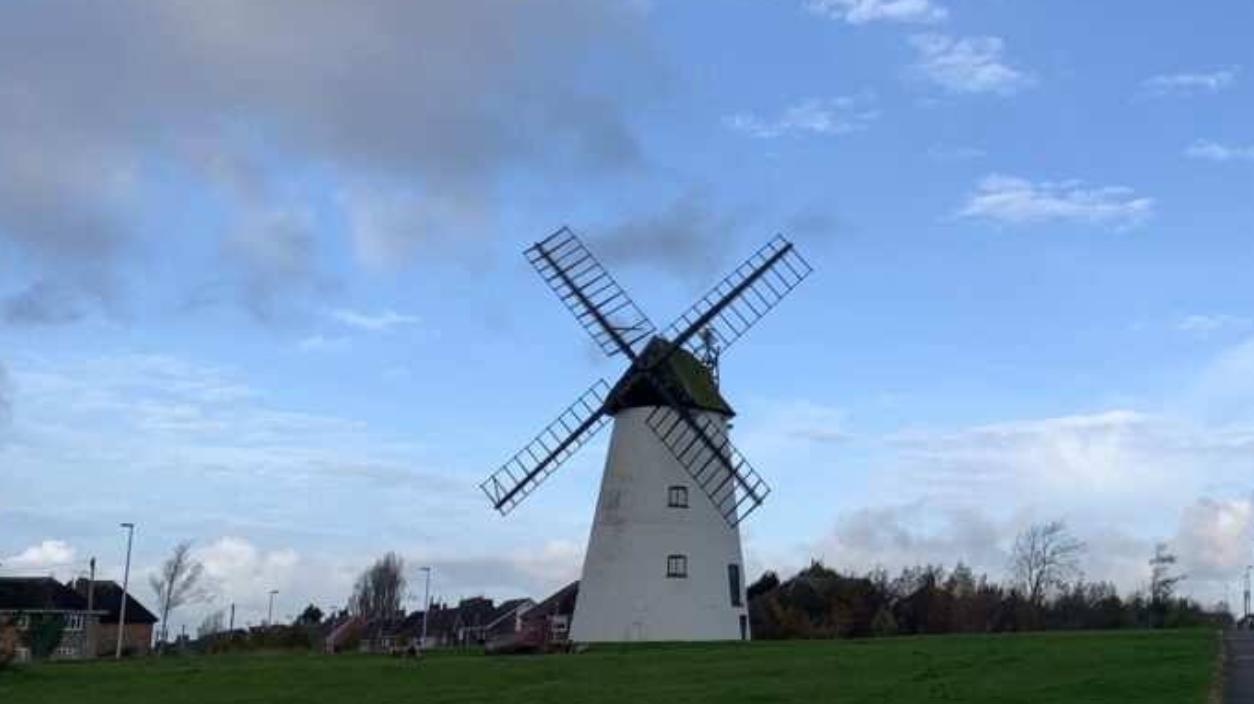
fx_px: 1662
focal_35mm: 50
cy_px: 334
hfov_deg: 38.9
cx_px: 1090
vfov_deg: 23.9
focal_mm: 4.25
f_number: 1.8
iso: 25
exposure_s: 1/1490
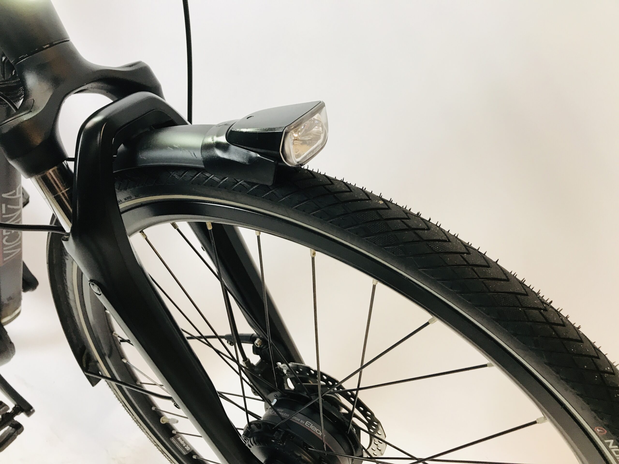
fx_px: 501
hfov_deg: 63.4
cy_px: 232
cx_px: 310
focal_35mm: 28
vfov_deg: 49.7
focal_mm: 3.99
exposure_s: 1/20
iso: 32
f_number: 1.8
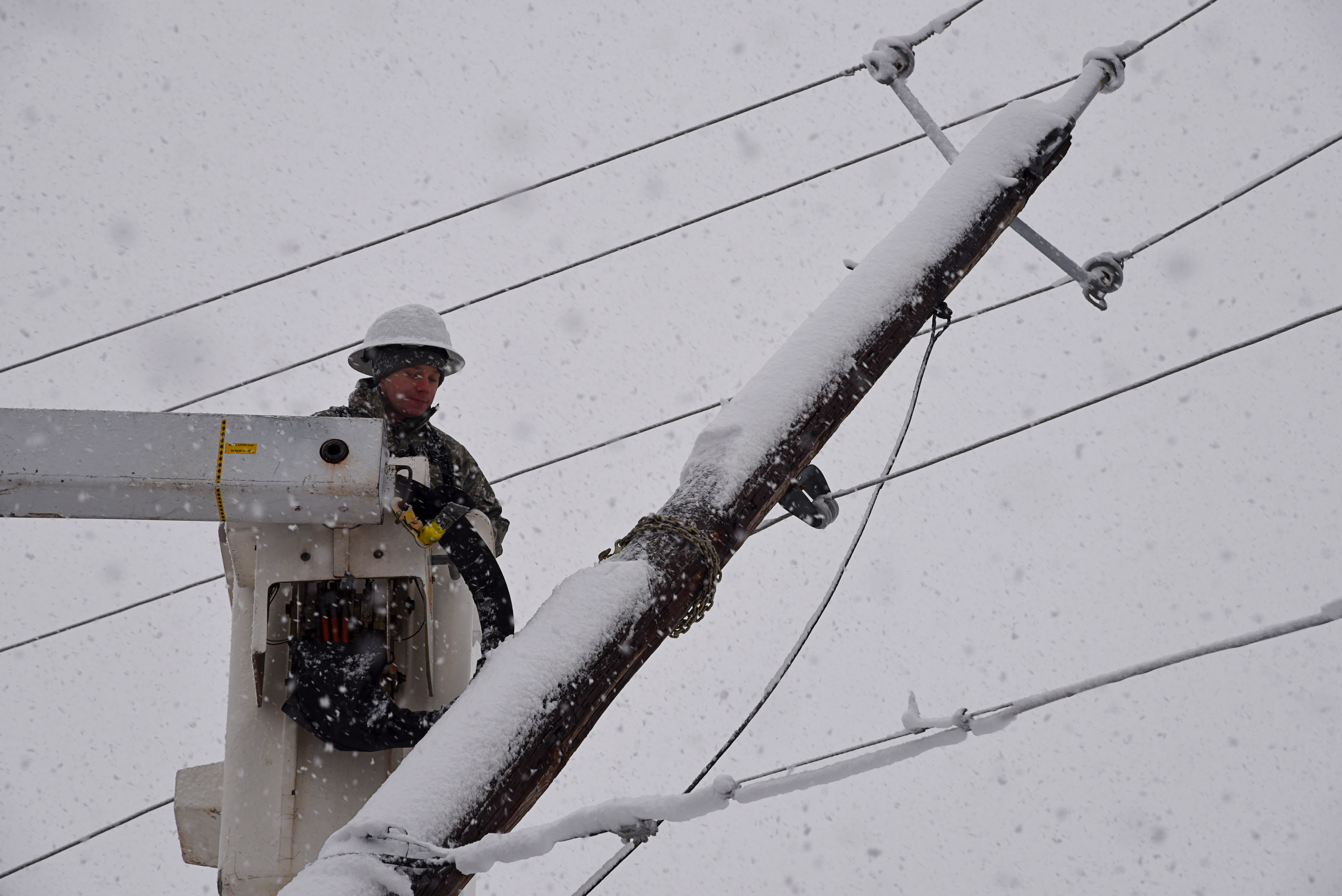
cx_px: 671
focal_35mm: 120
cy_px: 448
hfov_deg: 17.1
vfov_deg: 11.4
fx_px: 4475
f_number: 8
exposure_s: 1/250
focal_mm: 120
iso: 500
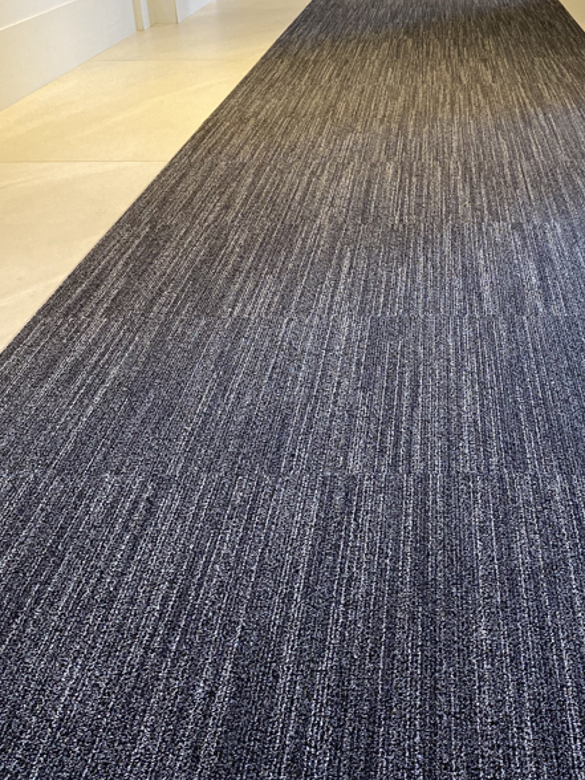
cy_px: 268
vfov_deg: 45.2
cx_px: 424
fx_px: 924
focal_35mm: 41
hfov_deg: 34.5
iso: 250
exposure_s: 1/60
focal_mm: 4.25
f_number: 1.8
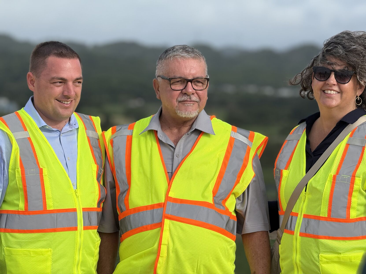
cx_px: 183
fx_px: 1269
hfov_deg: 16.4
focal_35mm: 120
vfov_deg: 12.4
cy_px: 137
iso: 64
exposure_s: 1/1422
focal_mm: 15.66
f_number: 2.8
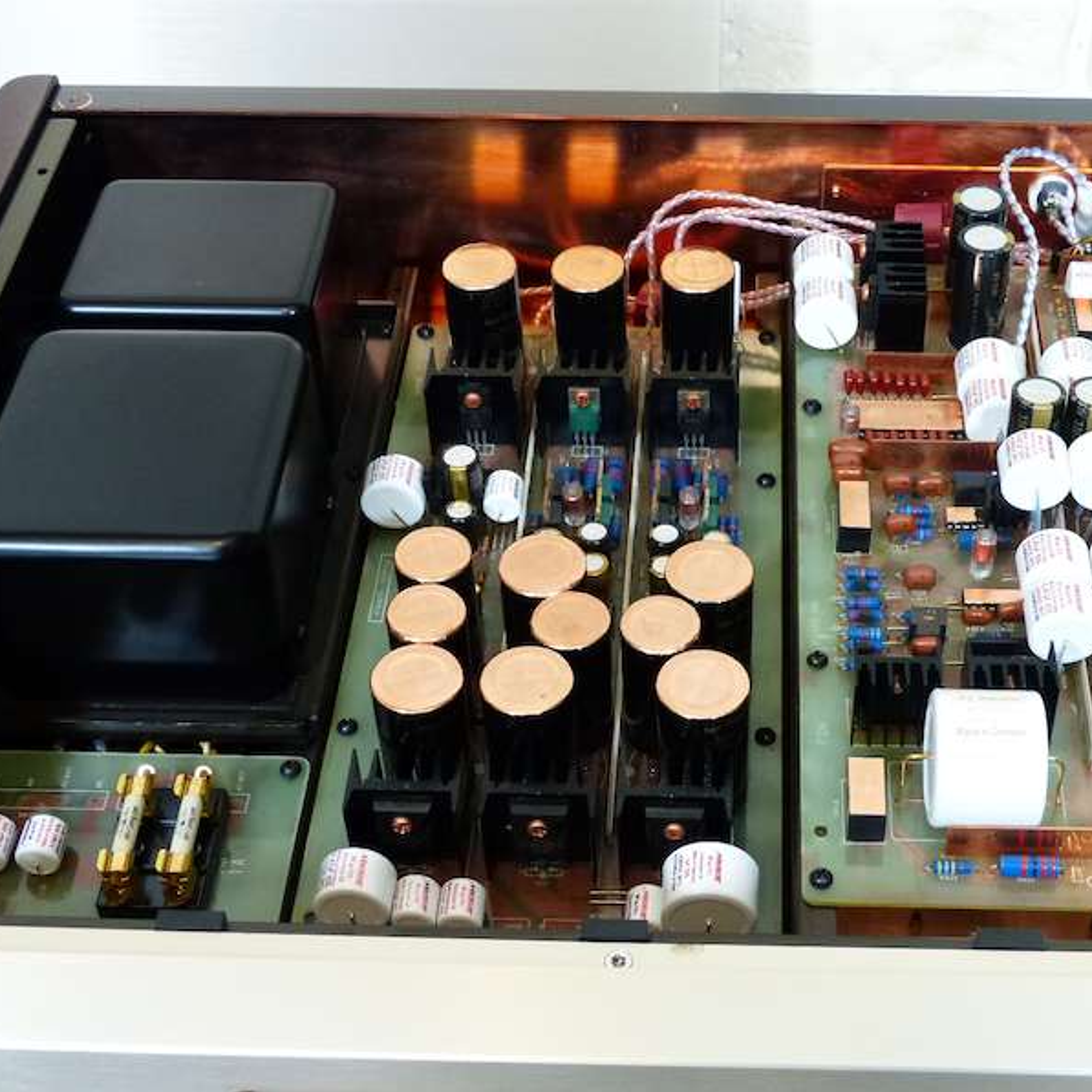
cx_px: 690
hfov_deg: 29.4
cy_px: 547
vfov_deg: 29.6
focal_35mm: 58
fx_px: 2070
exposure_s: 1/20
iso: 400
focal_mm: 8.7
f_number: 3.5
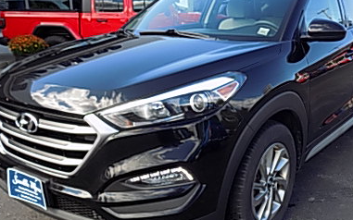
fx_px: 394
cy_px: 115
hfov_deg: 47.4
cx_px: 238
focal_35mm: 41
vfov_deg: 31.2
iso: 80
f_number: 3.1
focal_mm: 4
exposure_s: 1/250
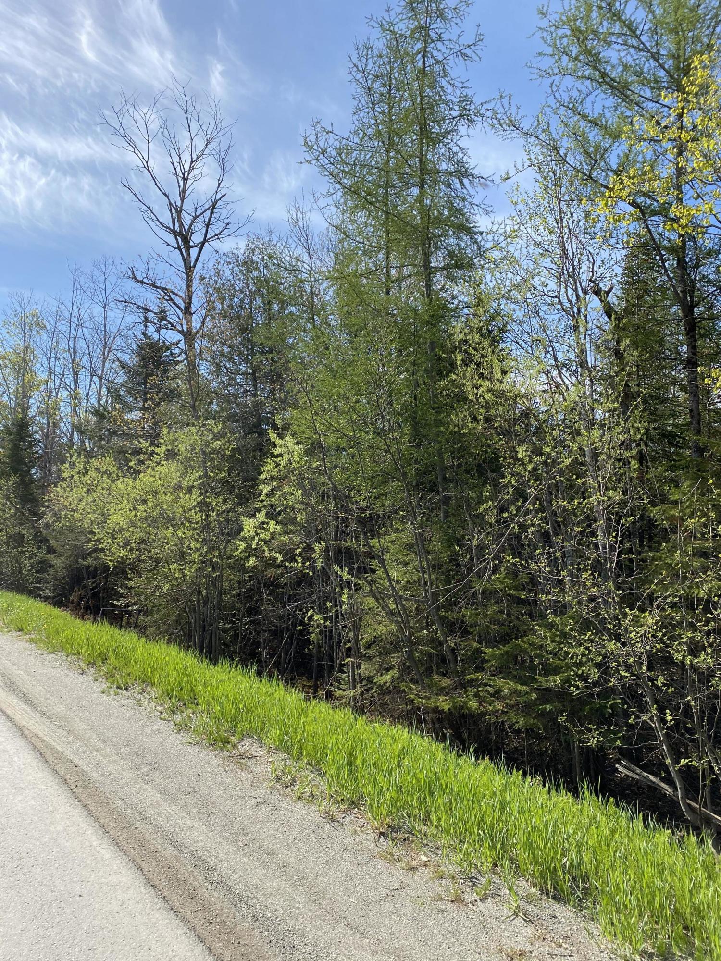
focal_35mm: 26
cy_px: 480
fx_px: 722
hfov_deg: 53.1
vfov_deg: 67.3
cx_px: 360
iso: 32
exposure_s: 1/2183
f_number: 1.8
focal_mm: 4.25
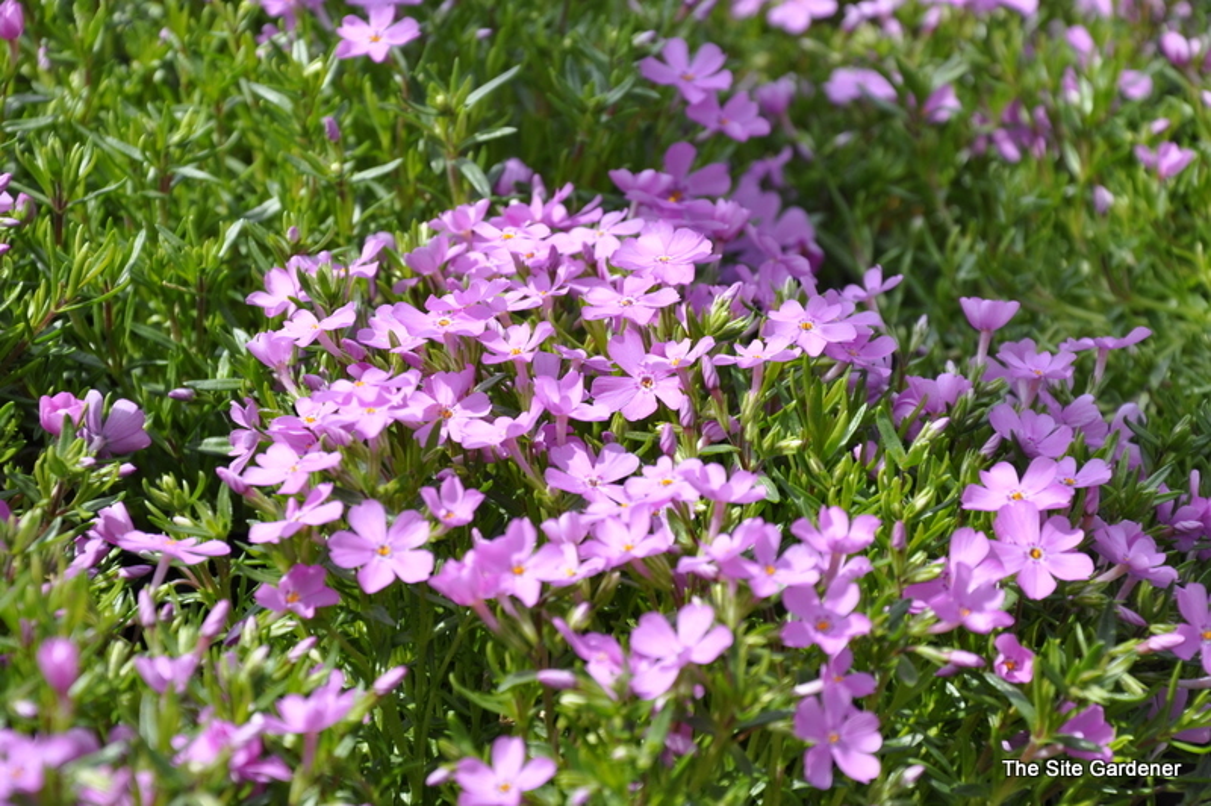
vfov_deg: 9.9
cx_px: 606
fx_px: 4638
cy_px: 403
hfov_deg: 14.9
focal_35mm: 138
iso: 200
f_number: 9
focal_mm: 92
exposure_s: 1/320
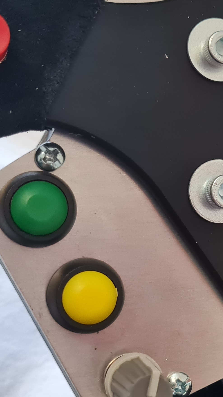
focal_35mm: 65
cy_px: 214
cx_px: 285
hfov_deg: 17.4
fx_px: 683
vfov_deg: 32.3
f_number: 1.8
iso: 500
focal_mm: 5.4
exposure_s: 1/50
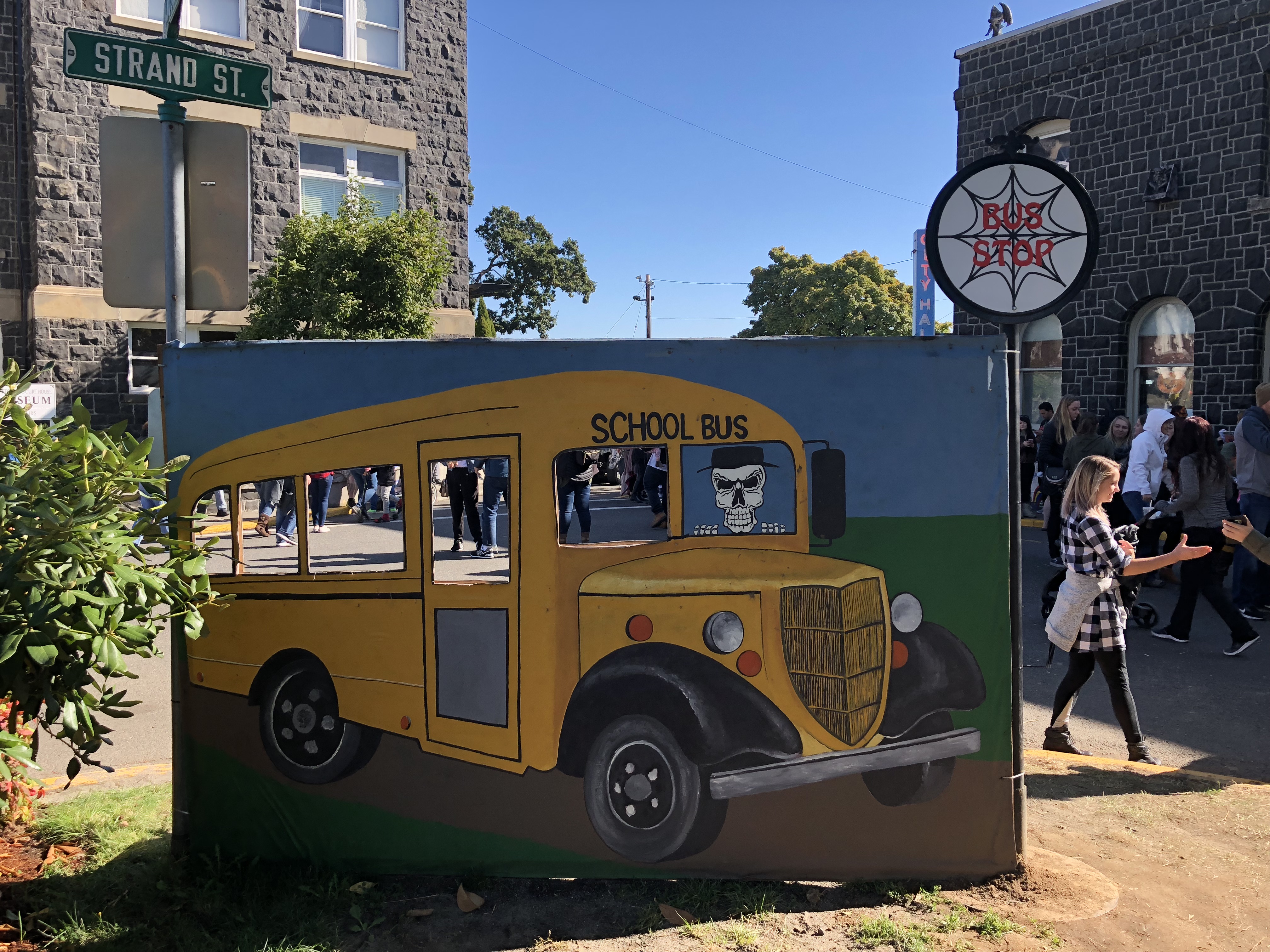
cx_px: 635
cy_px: 476
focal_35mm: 29
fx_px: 1064
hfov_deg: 61.7
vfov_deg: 48.2
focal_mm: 3.99
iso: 20
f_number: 1.8
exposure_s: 1/623
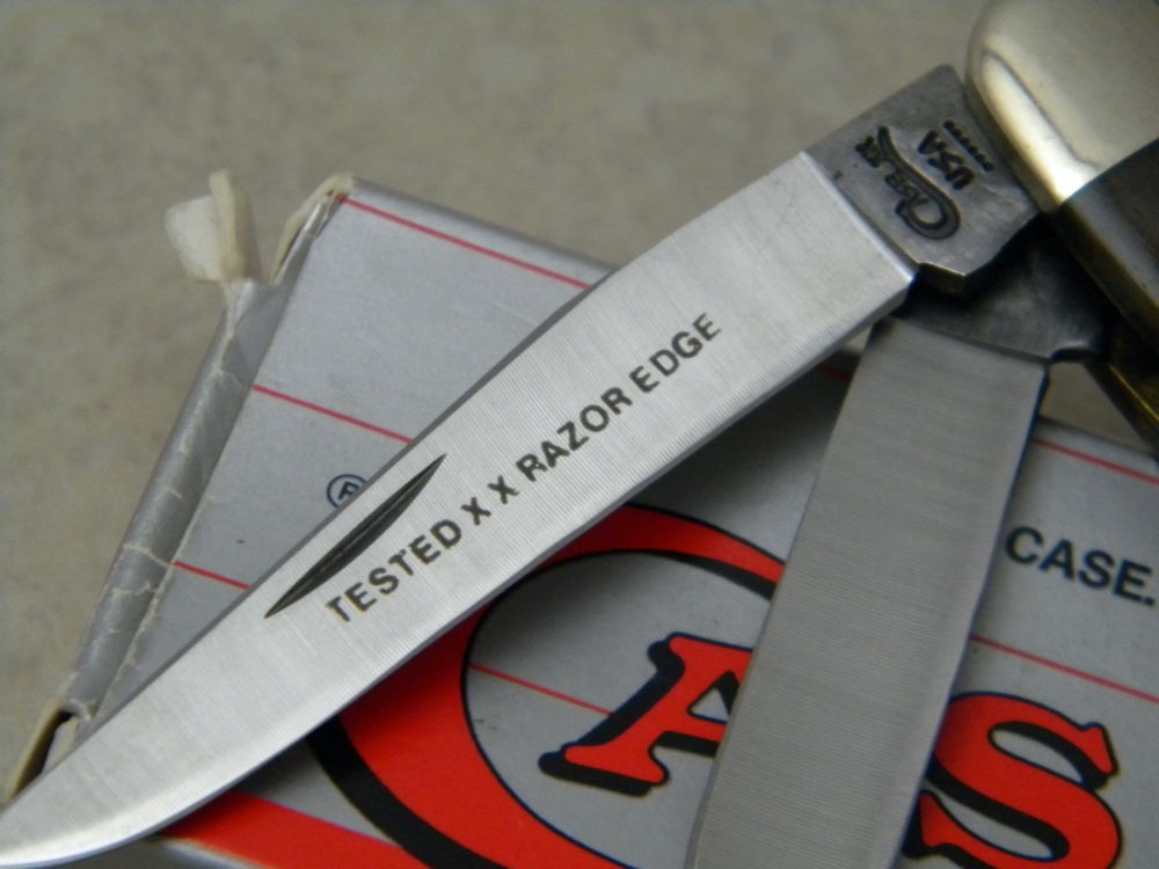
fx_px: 4955
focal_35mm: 148
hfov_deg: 13.3
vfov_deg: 10.0
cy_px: 434
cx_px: 580
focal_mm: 26.8
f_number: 5
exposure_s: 1/48
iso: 400
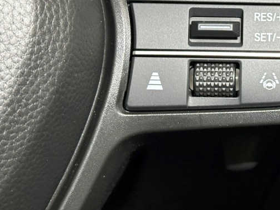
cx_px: 214
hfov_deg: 19.9
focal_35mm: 98
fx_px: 792
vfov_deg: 15.0
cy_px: 35
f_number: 1.78
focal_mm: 6.86
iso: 320
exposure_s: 1/40
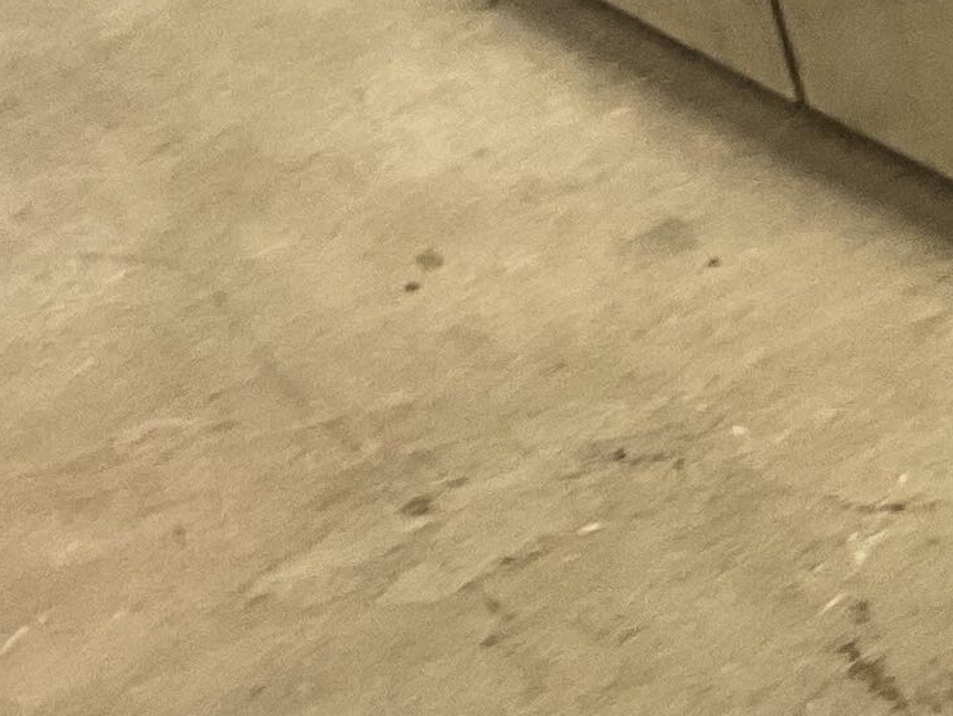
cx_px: 2146
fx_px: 4325
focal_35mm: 157
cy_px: -63
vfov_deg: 9.4
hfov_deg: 11.0
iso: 125
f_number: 1.8
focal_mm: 3
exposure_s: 1/50
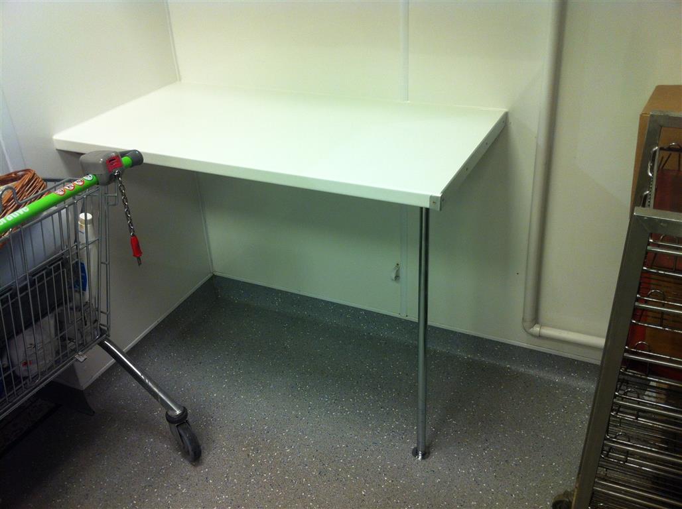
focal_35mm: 35
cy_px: 254
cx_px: 341
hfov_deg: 52.7
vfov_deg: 40.6
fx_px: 689
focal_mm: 3.85
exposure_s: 1/20
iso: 80
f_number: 2.8
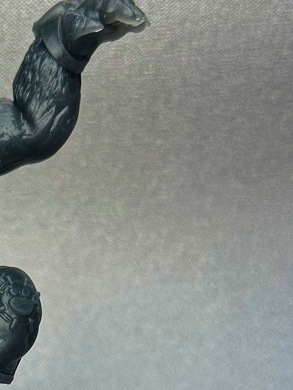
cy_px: 474
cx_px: -71
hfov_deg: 10.5
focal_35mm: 138
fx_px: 1557
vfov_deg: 13.9
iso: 64
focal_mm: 6.86
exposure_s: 1/160
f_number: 1.78
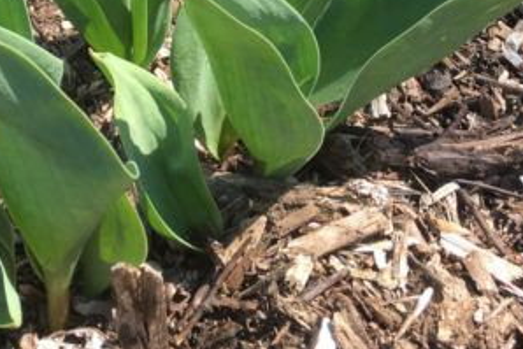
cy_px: -132
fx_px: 1177
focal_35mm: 81
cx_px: 37
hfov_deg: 24.2
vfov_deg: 15.8
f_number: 2.2
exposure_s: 1/674
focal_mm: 4.15
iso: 25
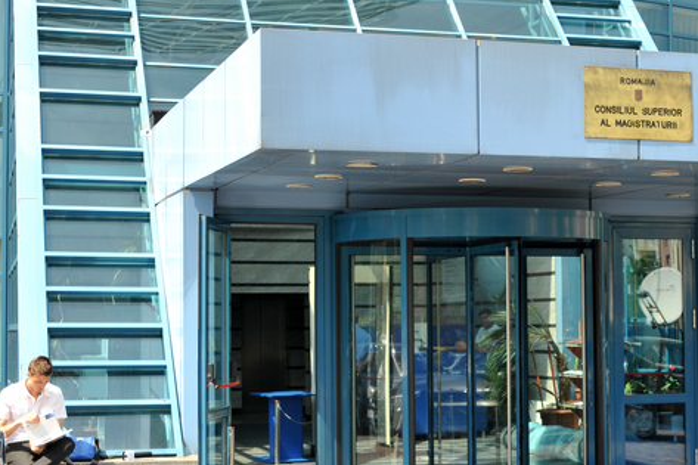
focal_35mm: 71
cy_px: 224
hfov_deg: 28.3
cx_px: 452
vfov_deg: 19.2
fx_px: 1376
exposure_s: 1/160
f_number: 8
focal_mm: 32
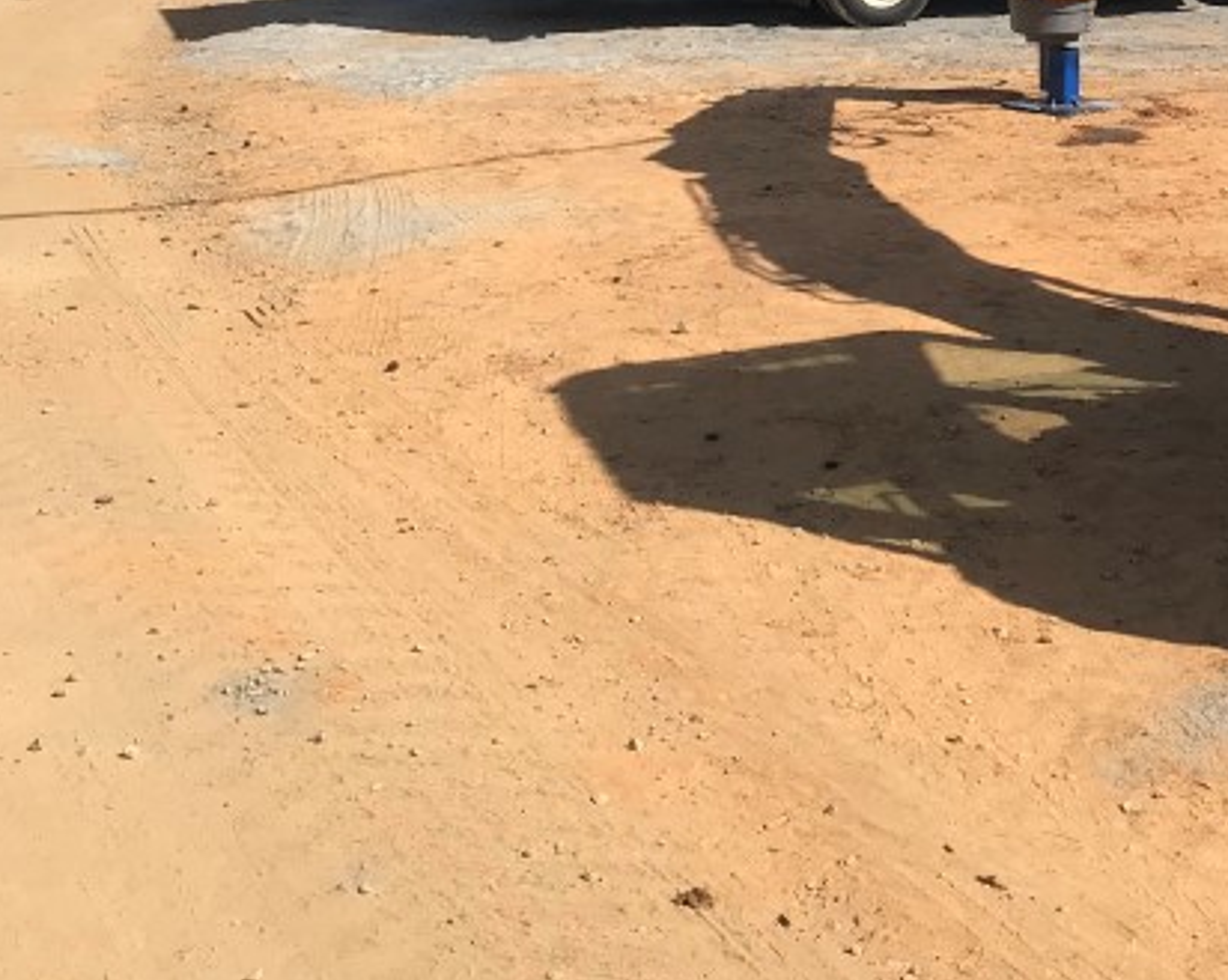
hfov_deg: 27.5
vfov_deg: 21.7
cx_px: 933
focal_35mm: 68
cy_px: 15
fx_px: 2470
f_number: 1.8
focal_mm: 3.99
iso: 20
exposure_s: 1/2740
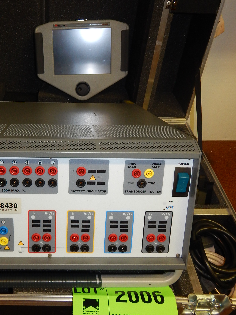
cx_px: 67
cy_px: 132
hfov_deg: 43.1
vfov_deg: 56.5
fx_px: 291
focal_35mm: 32
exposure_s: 1/30
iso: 200
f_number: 3
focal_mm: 4
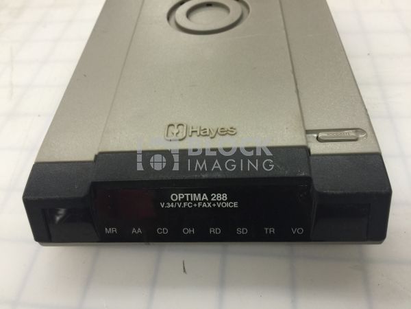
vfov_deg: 48.2
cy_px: 154
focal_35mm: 29
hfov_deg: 61.7
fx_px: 344
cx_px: 206
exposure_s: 1/30
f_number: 2.2
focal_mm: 4.15
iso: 40
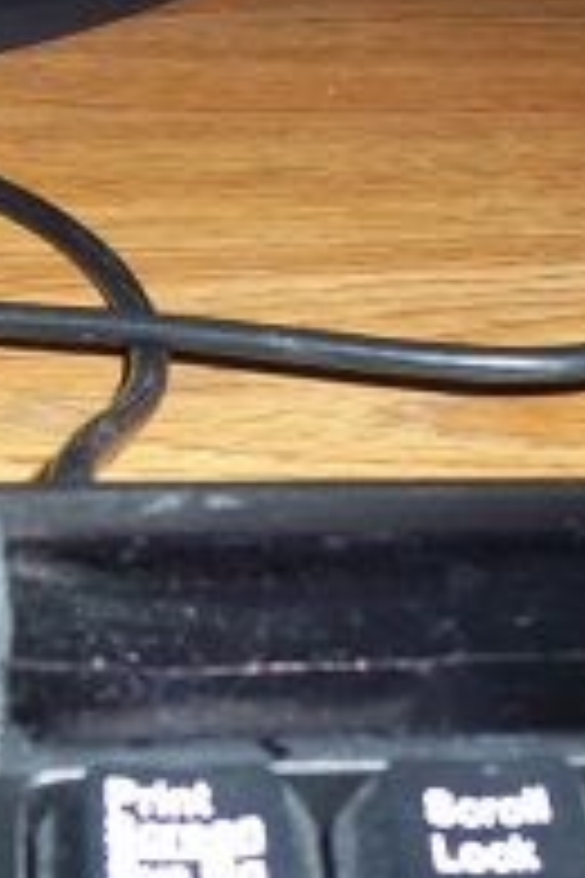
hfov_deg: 11.9
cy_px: 664
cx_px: 374
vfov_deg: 17.7
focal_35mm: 115
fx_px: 2803
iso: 140
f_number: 2.73
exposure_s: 1/60
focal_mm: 5.77
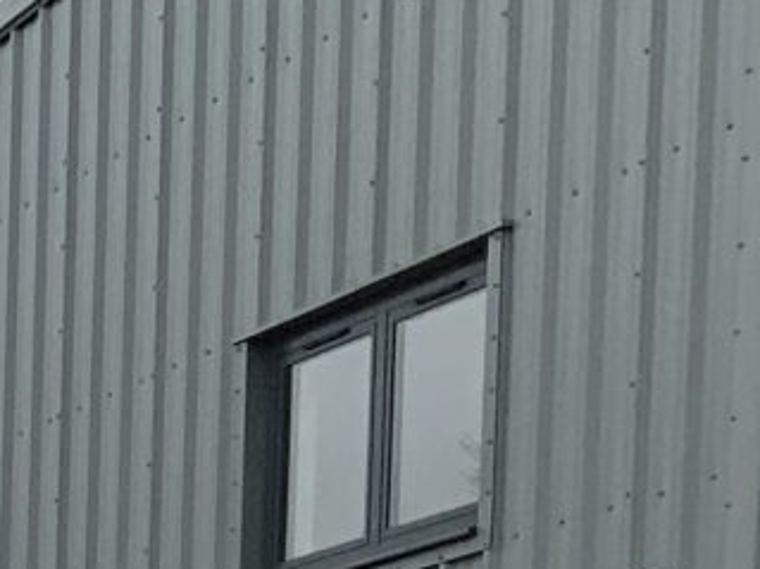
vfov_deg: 7.1
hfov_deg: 9.4
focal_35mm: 186
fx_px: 4082
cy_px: 1762
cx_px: -1089
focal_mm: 3
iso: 16
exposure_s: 1/519
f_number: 1.8
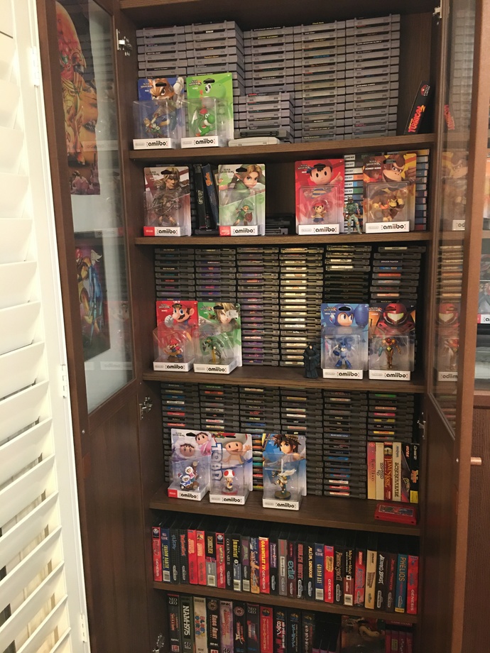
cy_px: 326
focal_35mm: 29
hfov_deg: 48.2
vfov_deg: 61.7
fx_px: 547
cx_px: 245
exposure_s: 1/10
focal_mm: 4.15
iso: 100
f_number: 2.2
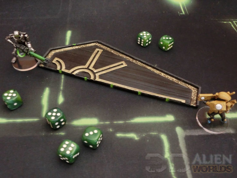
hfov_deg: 54.0
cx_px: 118
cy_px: 89
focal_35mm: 34
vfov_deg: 41.8
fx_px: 233
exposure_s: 1/8
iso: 800
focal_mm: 6
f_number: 3.9
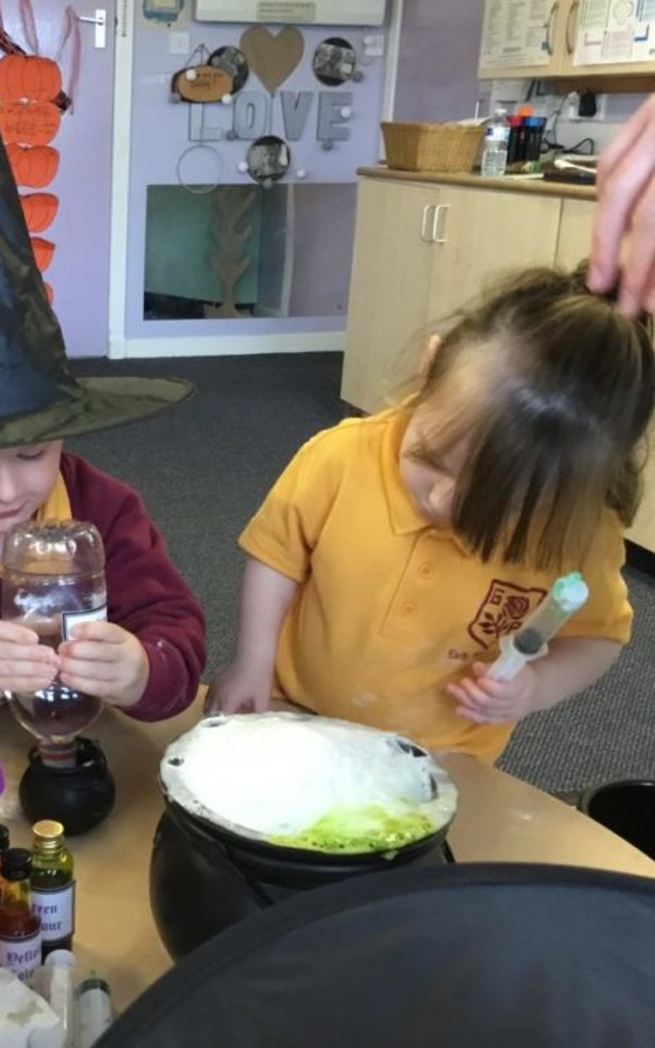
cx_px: 78
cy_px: 523
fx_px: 1257
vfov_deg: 45.3
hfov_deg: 28.2
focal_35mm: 44
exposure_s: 1/33
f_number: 2.4
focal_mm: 3.3
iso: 200
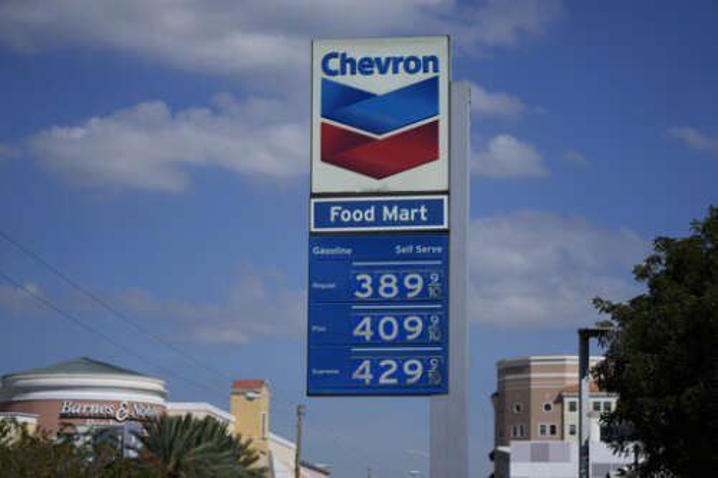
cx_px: 359
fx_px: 2093
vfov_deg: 13.0
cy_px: 239
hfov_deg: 19.5
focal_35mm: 105
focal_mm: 105
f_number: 2.8
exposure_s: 1/6400
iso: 100
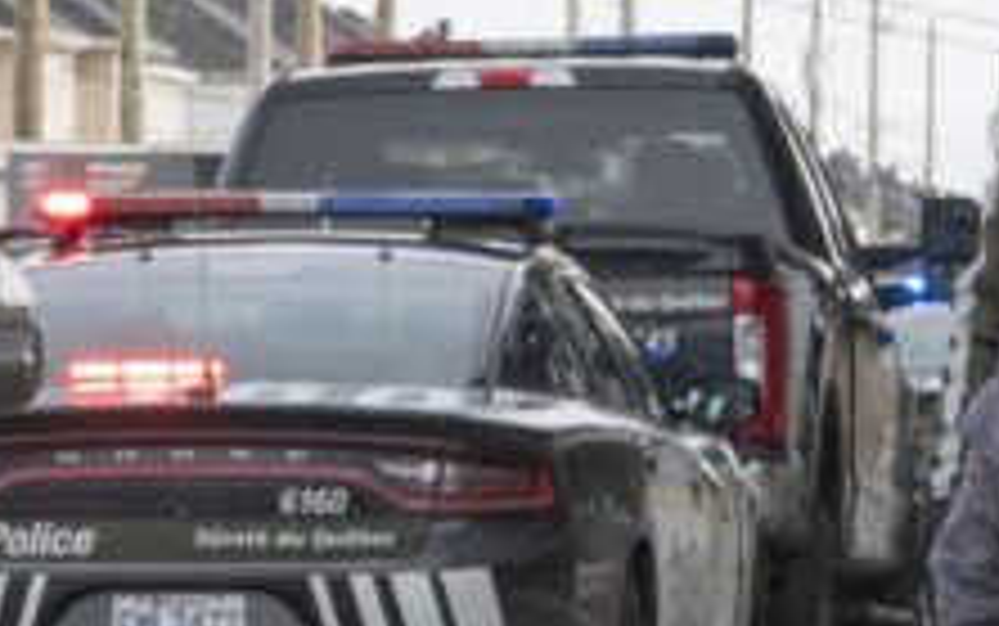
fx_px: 14165
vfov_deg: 2.5
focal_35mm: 520
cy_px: 162
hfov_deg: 4.0
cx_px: 464
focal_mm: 105
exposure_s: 1/1250
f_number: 11
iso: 800
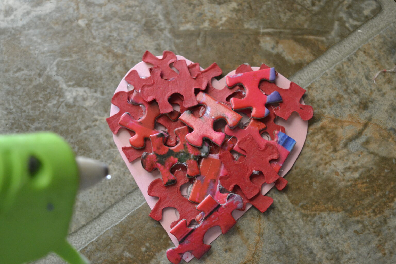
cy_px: 132
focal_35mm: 63
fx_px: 693
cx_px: 198
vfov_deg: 21.6
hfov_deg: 31.9
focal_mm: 42
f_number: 5
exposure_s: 1/60
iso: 2200
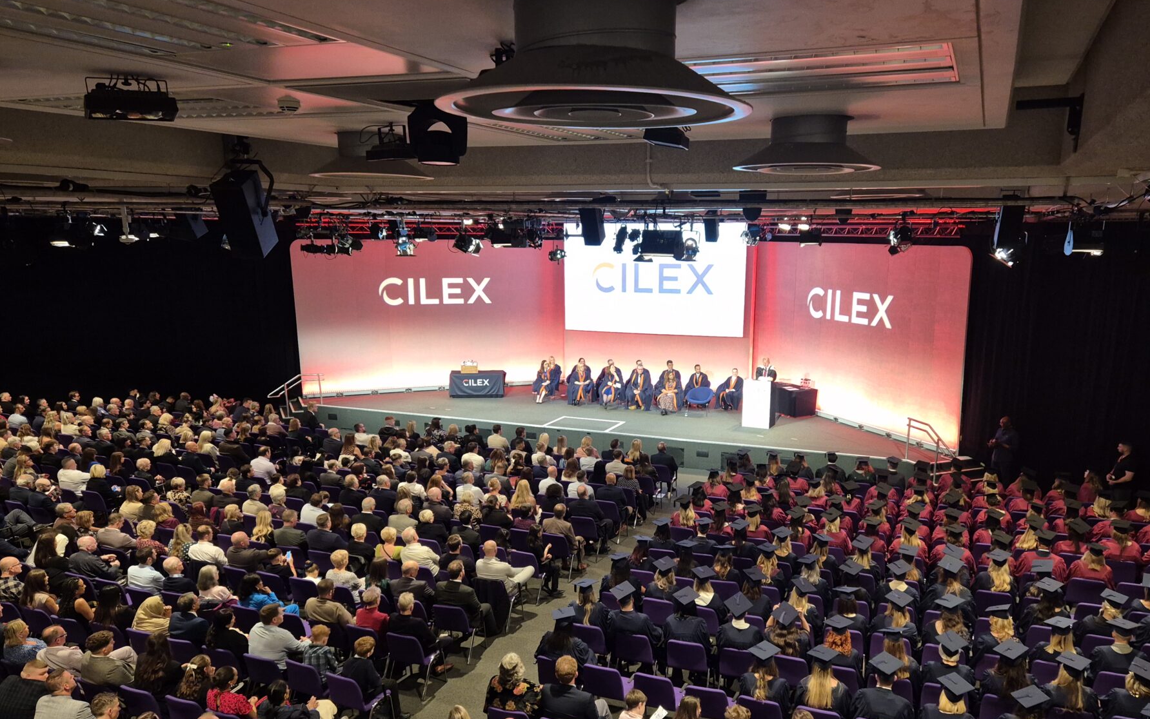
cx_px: 619
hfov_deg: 66.4
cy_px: 435
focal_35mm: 28
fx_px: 878
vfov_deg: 44.3
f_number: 1.8
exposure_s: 1/33
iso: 400
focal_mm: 5.4
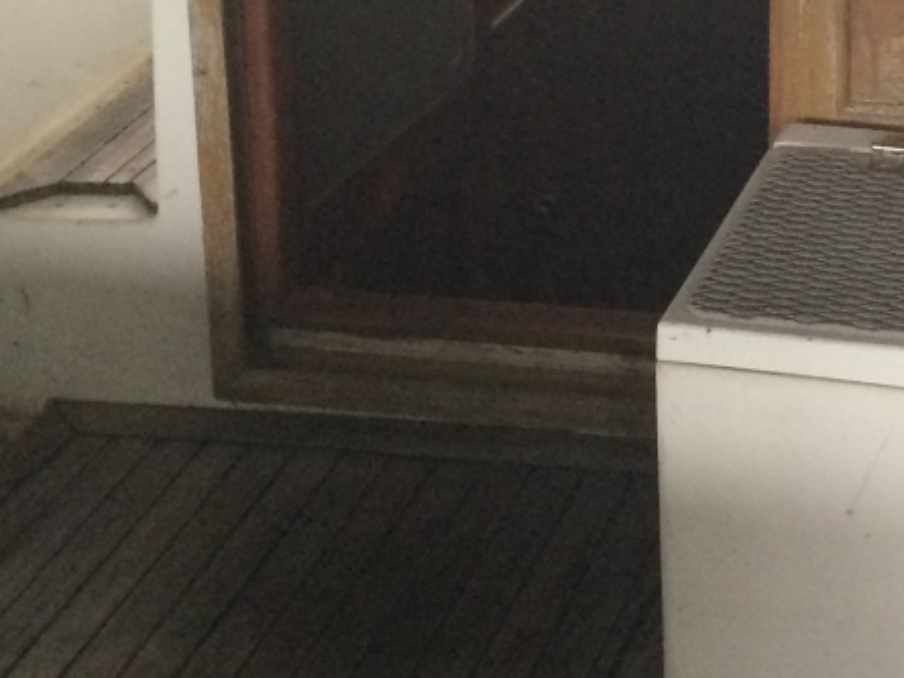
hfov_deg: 20.2
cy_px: -83
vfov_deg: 15.3
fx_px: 2455
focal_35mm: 94
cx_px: 902
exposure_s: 1/30
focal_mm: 4.15
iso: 200
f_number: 2.2
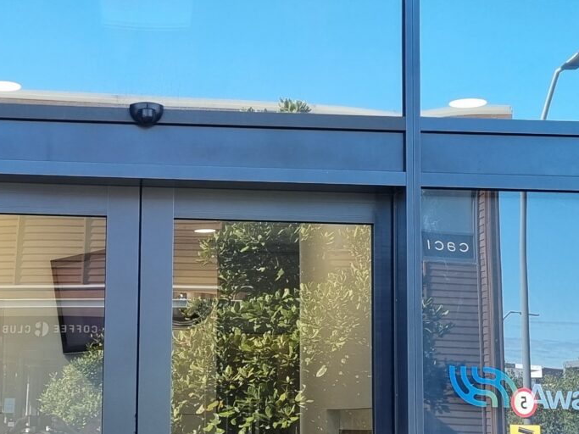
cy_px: 283
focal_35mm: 78
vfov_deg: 18.8
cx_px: 111
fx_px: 1304
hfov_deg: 24.6
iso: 50
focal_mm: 5.4
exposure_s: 1/252
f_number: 1.8
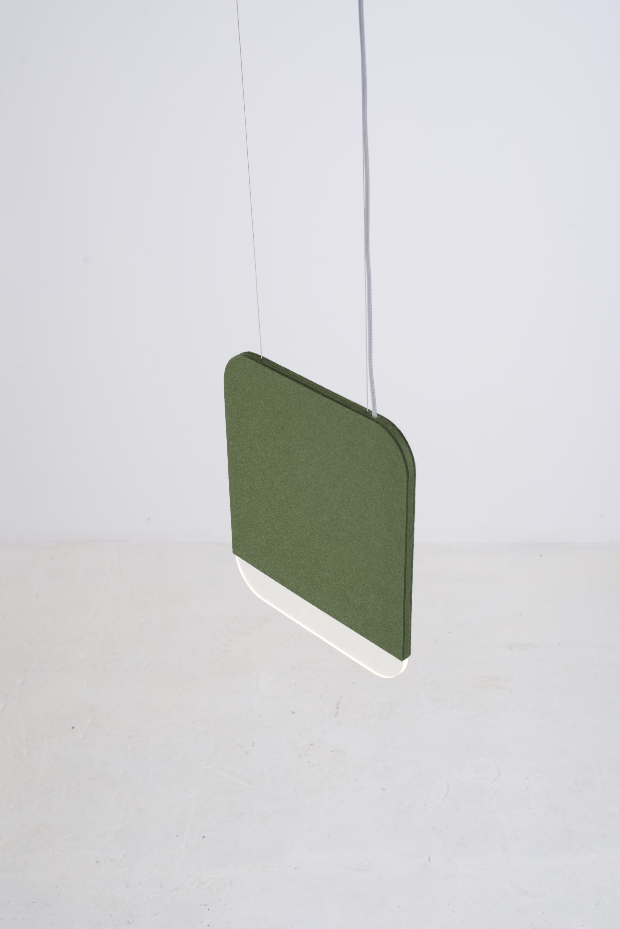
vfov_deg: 39.6
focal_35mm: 50
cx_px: 310
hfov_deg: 27.0
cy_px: 464
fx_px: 1290
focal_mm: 50
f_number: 11
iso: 160
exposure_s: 1/125
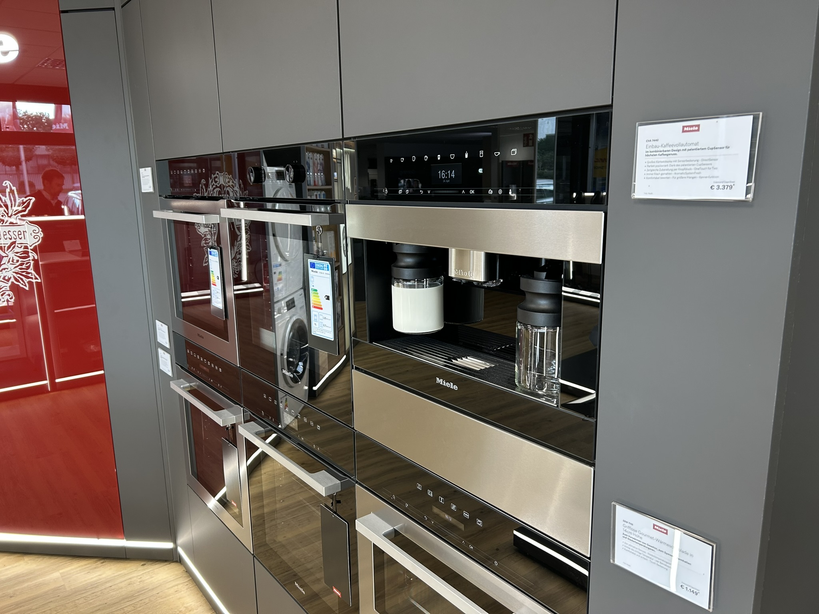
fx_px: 615
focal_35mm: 26
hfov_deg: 67.3
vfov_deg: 53.1
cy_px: 307
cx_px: 410
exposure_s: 1/50
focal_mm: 5.7
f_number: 1.5
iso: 80
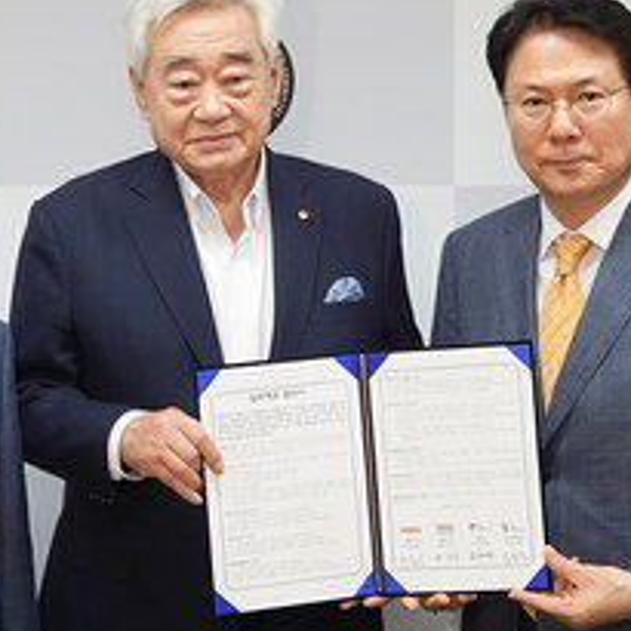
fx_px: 2743
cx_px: 372
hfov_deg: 13.1
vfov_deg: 13.1
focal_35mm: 133
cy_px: 220
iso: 3200
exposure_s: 1/250
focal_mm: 40
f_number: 4.5
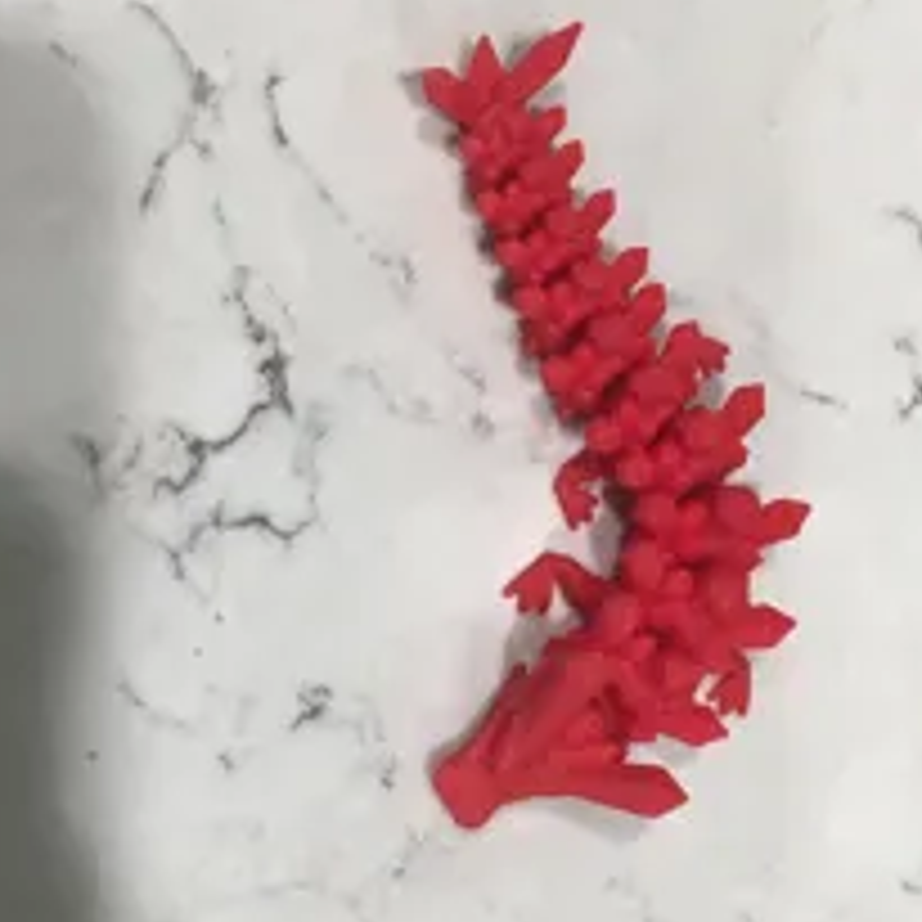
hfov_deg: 34.0
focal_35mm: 50
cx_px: 486
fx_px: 1507
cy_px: 553
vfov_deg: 33.9
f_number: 2.2
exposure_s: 1/30
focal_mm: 4.15
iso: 25
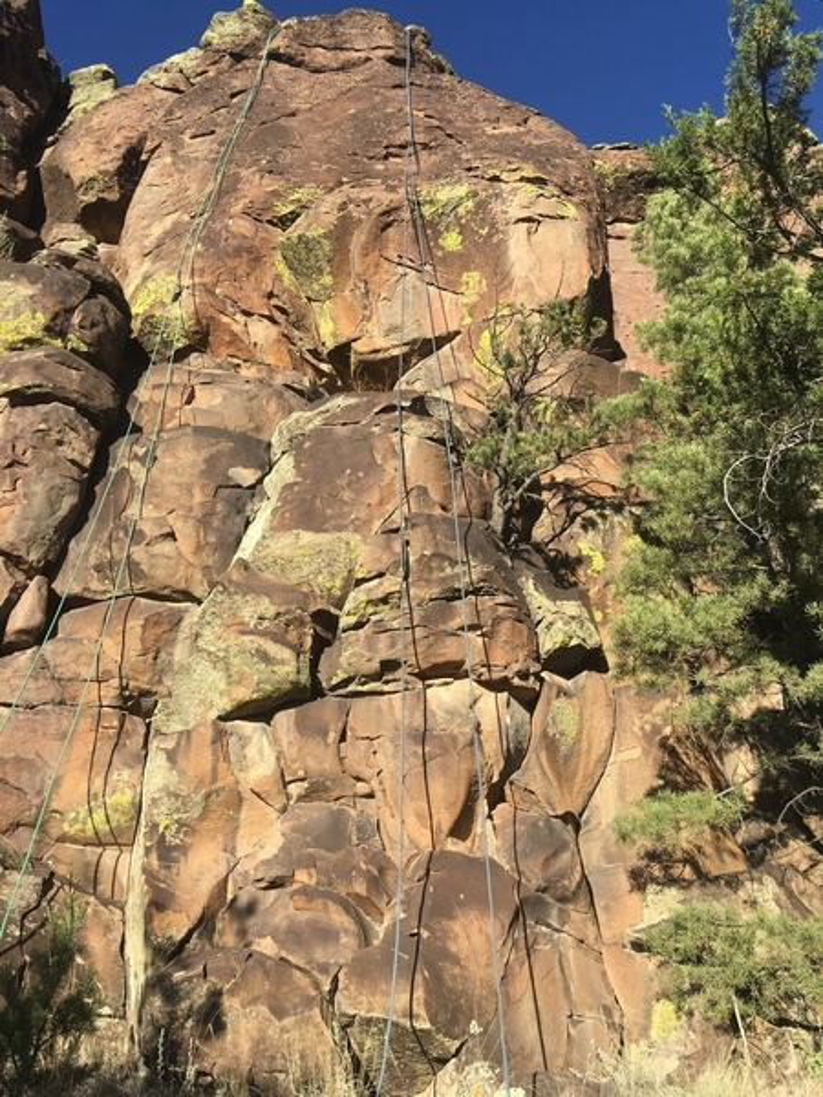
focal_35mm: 29
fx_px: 919
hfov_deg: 48.2
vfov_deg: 61.7
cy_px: 548
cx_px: 412
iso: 25
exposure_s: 1/793
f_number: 2.2
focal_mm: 4.15
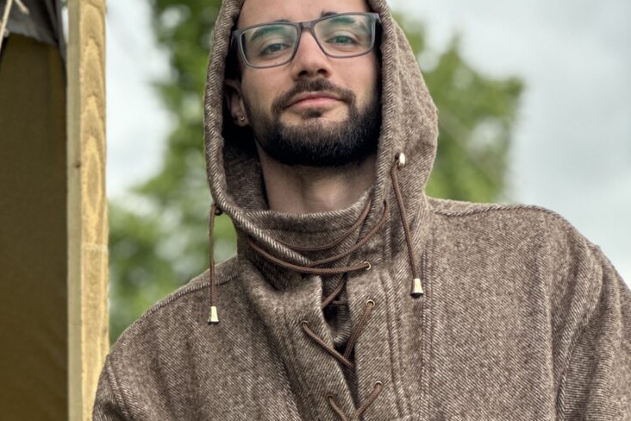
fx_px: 3067
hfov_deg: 11.7
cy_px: 382
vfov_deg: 7.8
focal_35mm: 175
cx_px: 206
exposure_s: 1/121
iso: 100
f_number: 2.8
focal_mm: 9
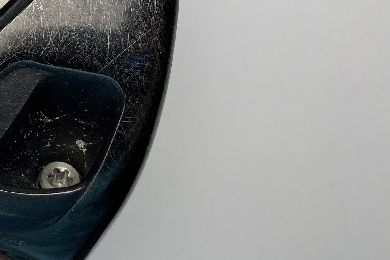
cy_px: -13
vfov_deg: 20.4
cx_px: -54
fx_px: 693
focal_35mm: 64
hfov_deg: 28.2
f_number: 1.8
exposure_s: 1/343
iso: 32
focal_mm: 4.25
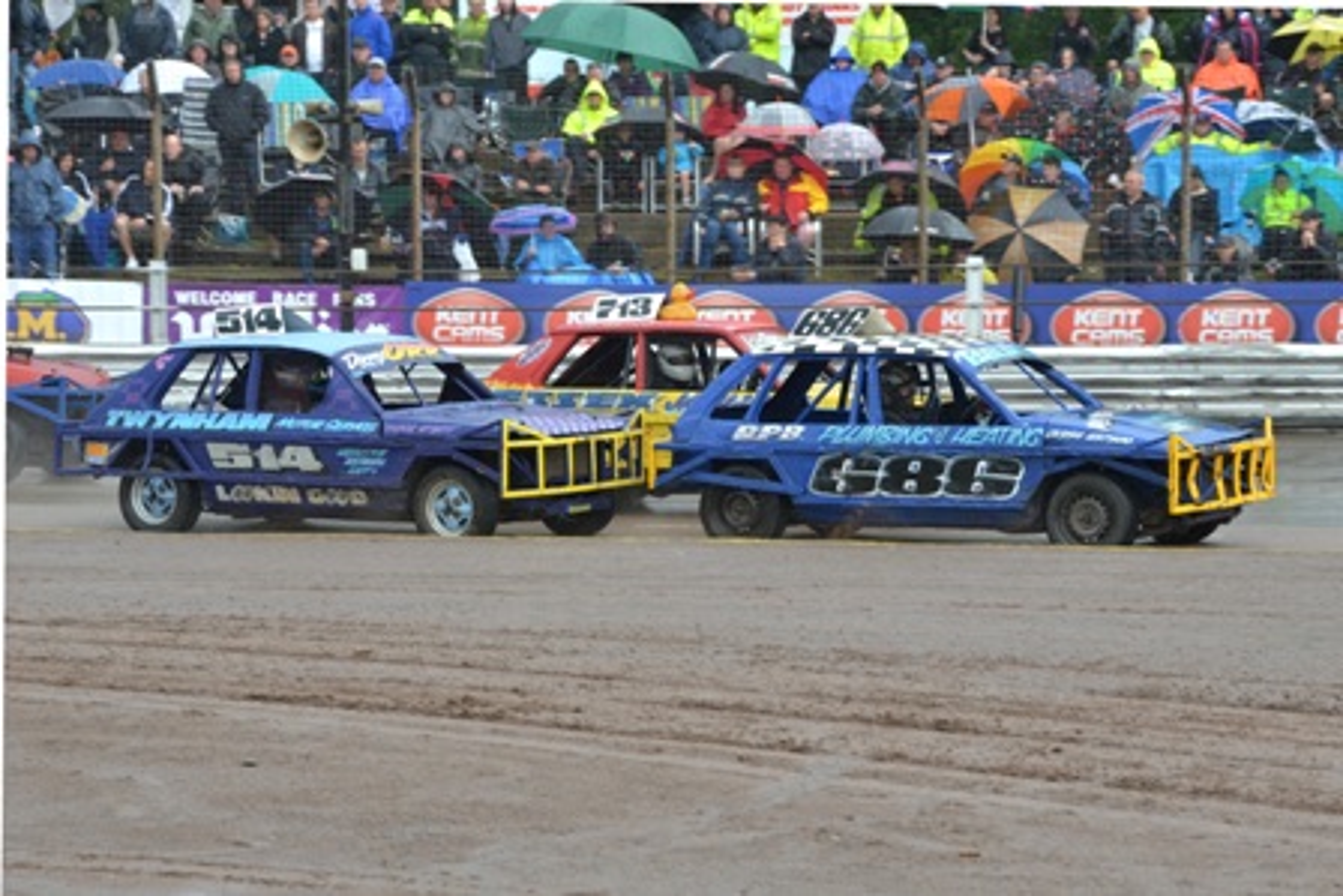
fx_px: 5038
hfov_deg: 15.2
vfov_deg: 10.2
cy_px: 448
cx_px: 672
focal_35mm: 135
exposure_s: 1/800
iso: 640
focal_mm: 90
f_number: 8
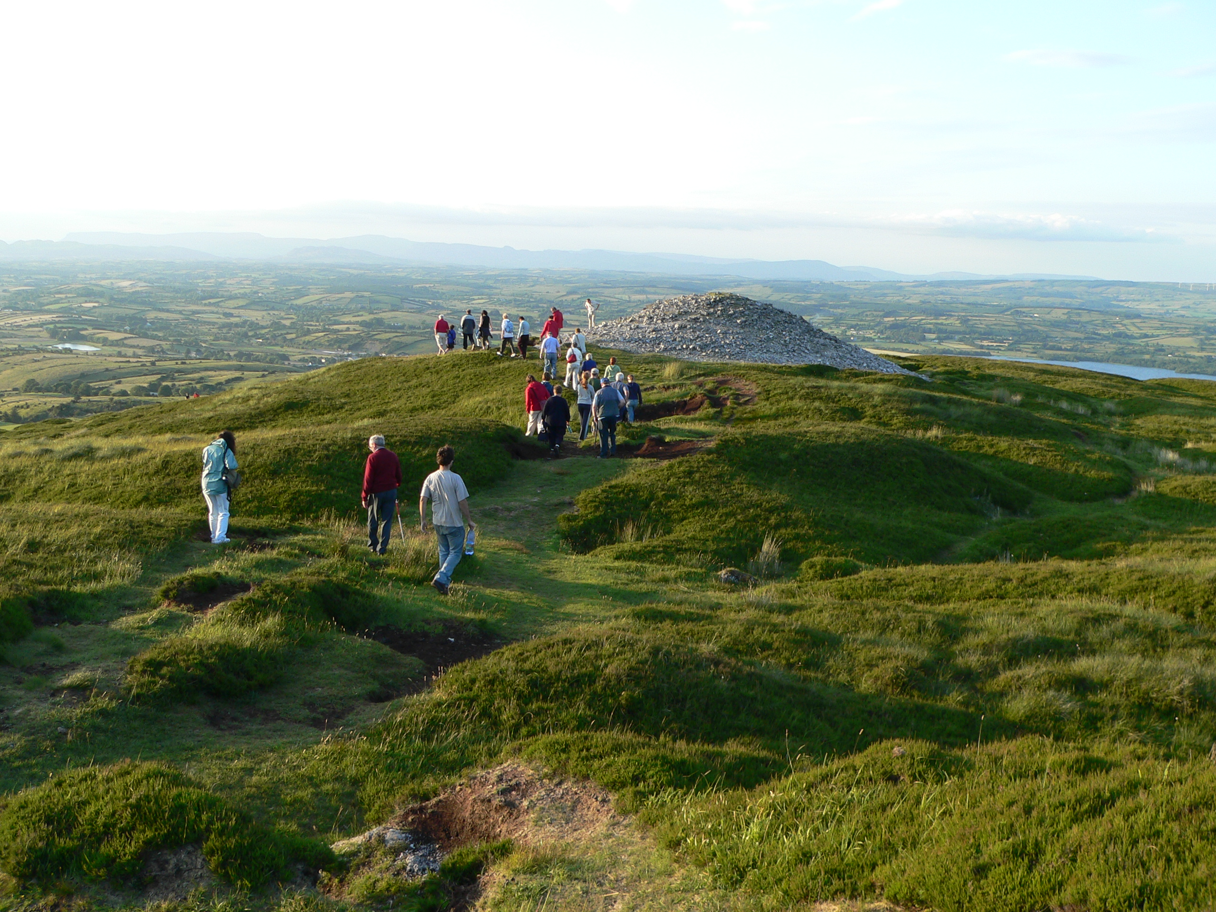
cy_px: 456
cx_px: 608
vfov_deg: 39.7
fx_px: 1265
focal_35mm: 36
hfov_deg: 51.4
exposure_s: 1/100
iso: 80
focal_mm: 6
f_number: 4
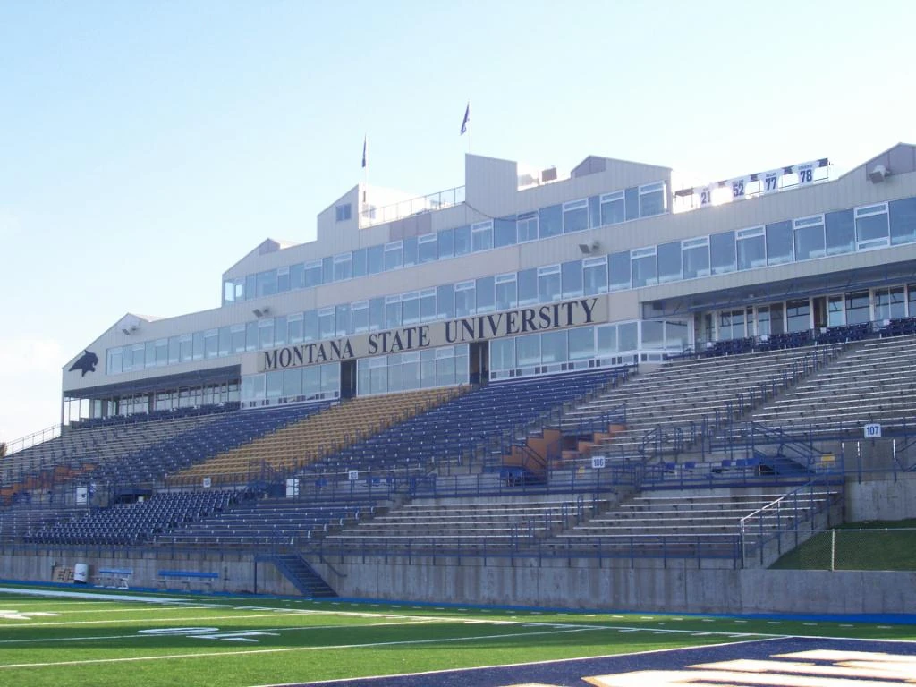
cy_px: 344
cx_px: 458
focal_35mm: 53
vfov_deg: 27.5
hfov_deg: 36.2
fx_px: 1402
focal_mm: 8.7
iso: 80
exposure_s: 1/319
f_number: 3.2
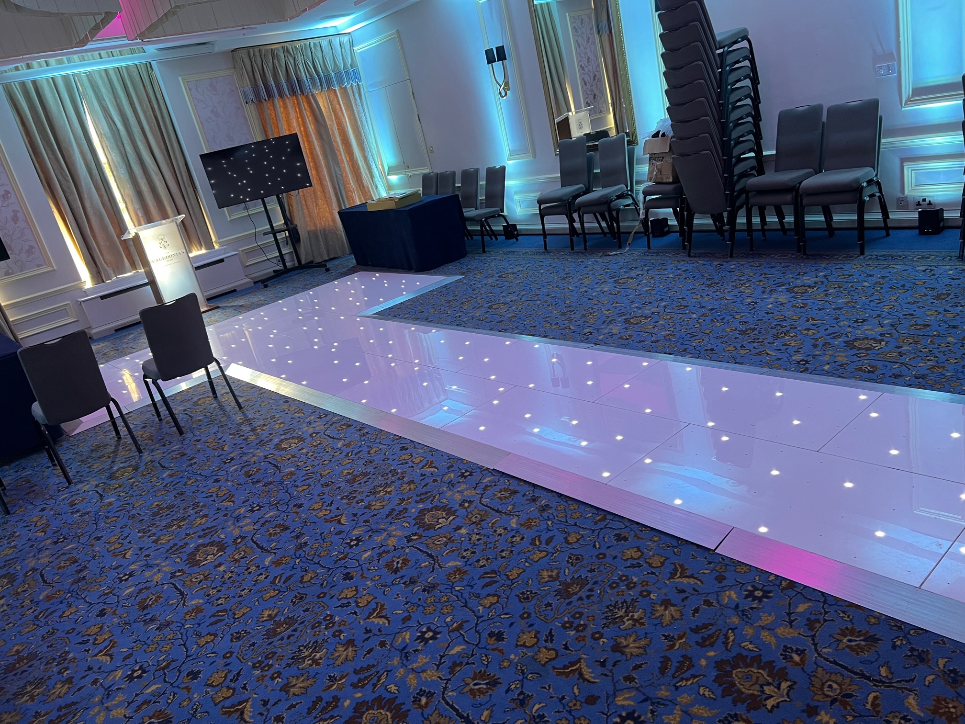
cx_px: 482
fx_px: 725
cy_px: 362
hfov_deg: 67.3
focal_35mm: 26
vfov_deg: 53.1
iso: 200
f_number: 1.5
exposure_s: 1/58
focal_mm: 5.7
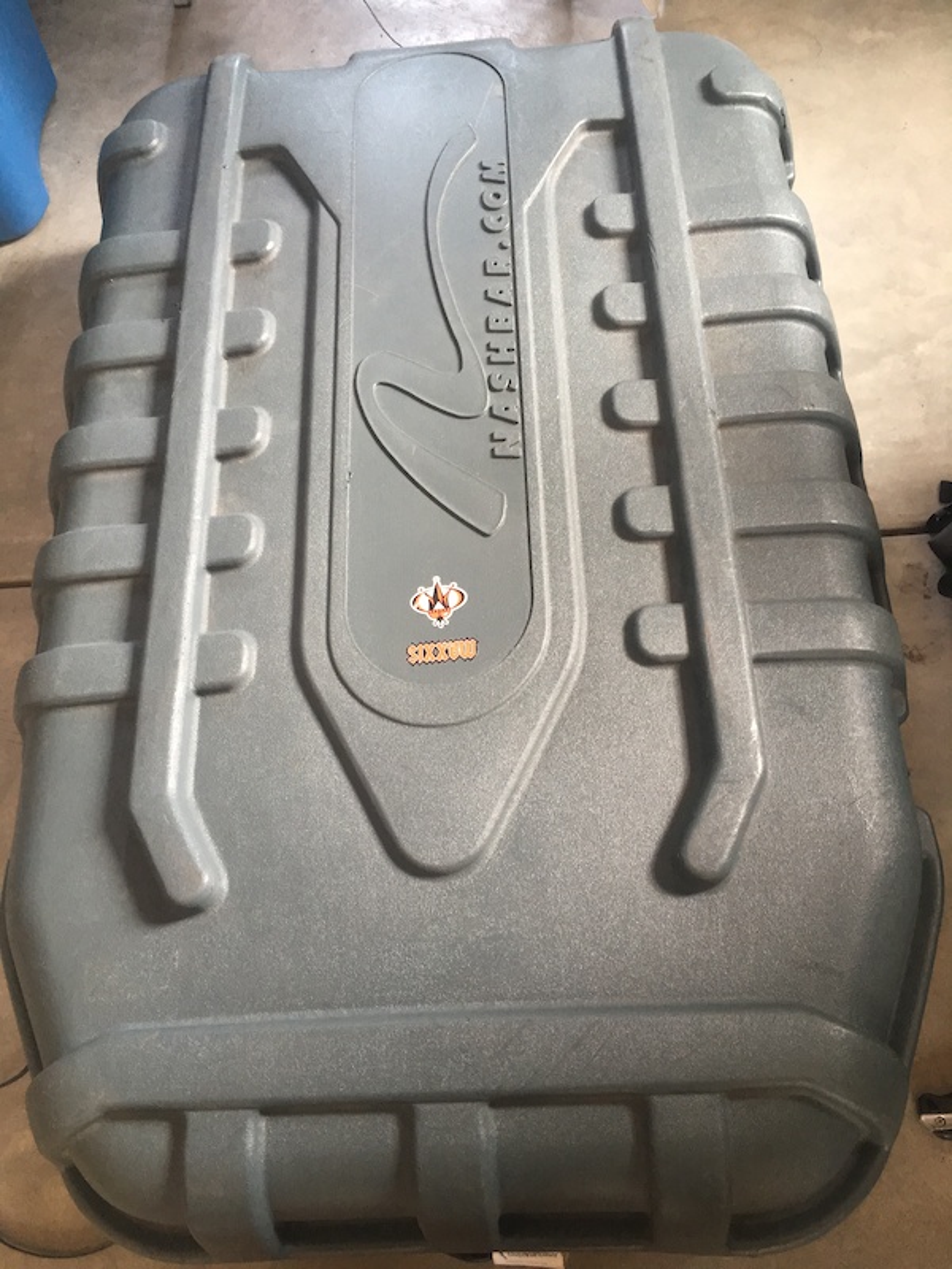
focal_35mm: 29
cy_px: 634
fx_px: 1063
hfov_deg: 48.2
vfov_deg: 61.7
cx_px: 476
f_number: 2.2
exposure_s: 1/30
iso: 125
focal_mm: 4.15
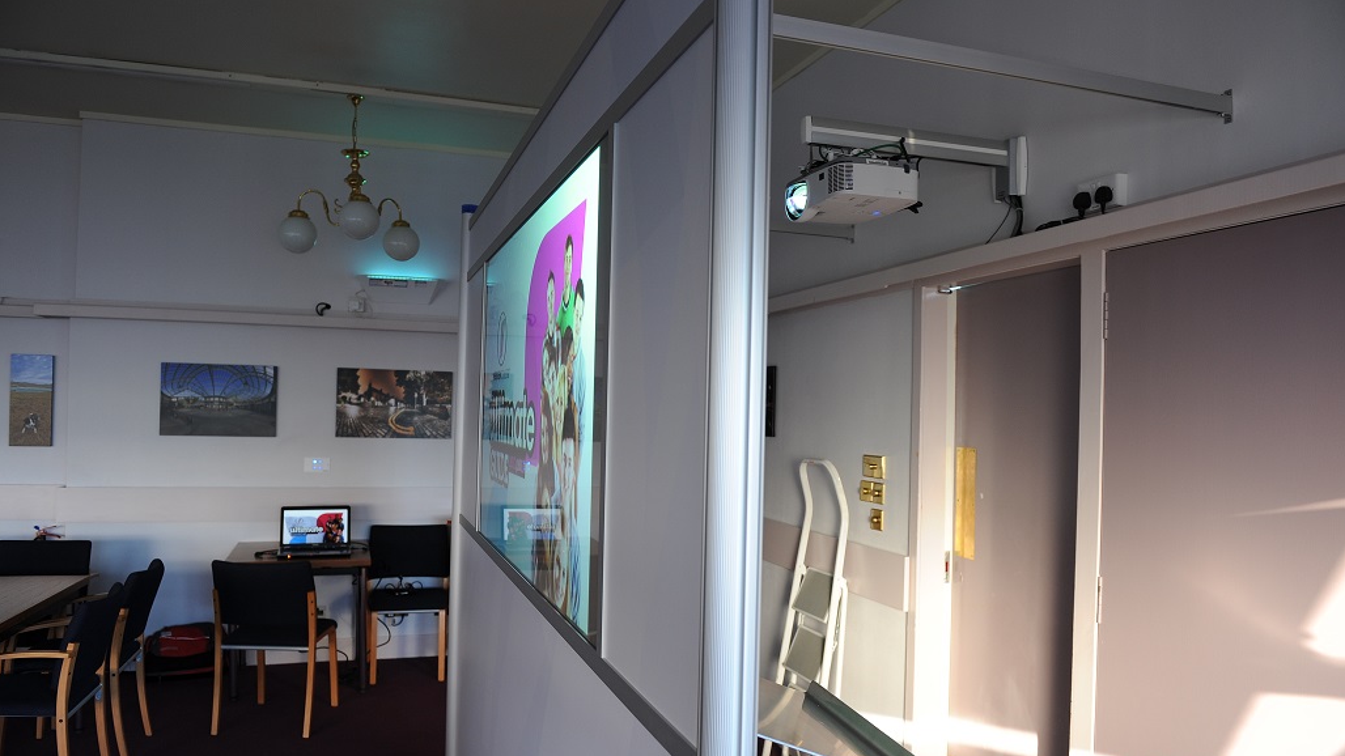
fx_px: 927
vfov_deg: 44.4
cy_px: 396
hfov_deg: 71.9
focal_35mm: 26
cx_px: 674
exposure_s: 1/50
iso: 400
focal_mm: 24
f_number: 3.5
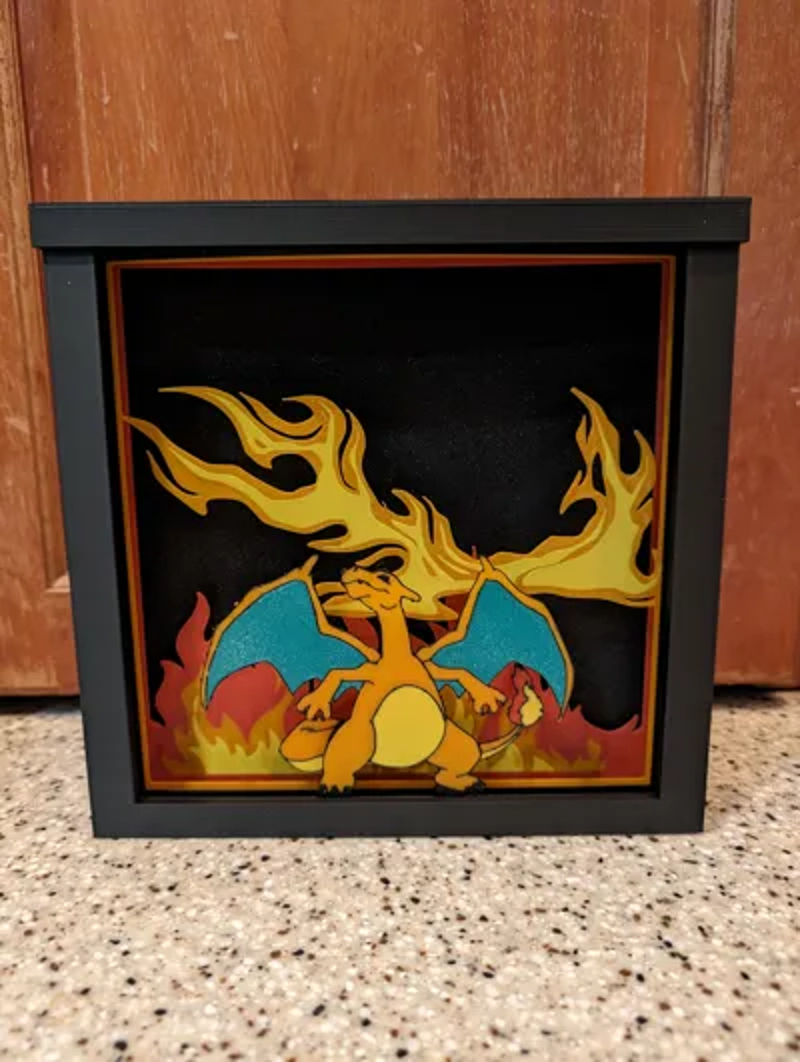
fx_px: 737
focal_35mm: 24
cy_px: 531
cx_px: 400
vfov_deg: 71.5
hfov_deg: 57.0
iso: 922
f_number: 1.68
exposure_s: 1/120
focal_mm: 6.9
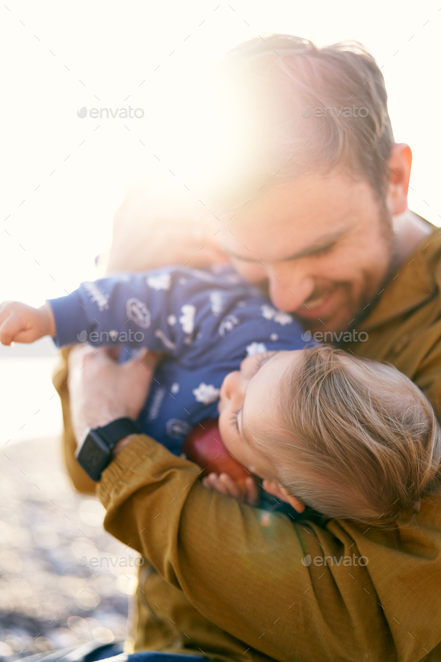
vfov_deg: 39.6
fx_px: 919
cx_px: 220
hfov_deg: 27.0
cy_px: 331
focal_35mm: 50
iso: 100
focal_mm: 50
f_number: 1.4
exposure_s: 1/1250
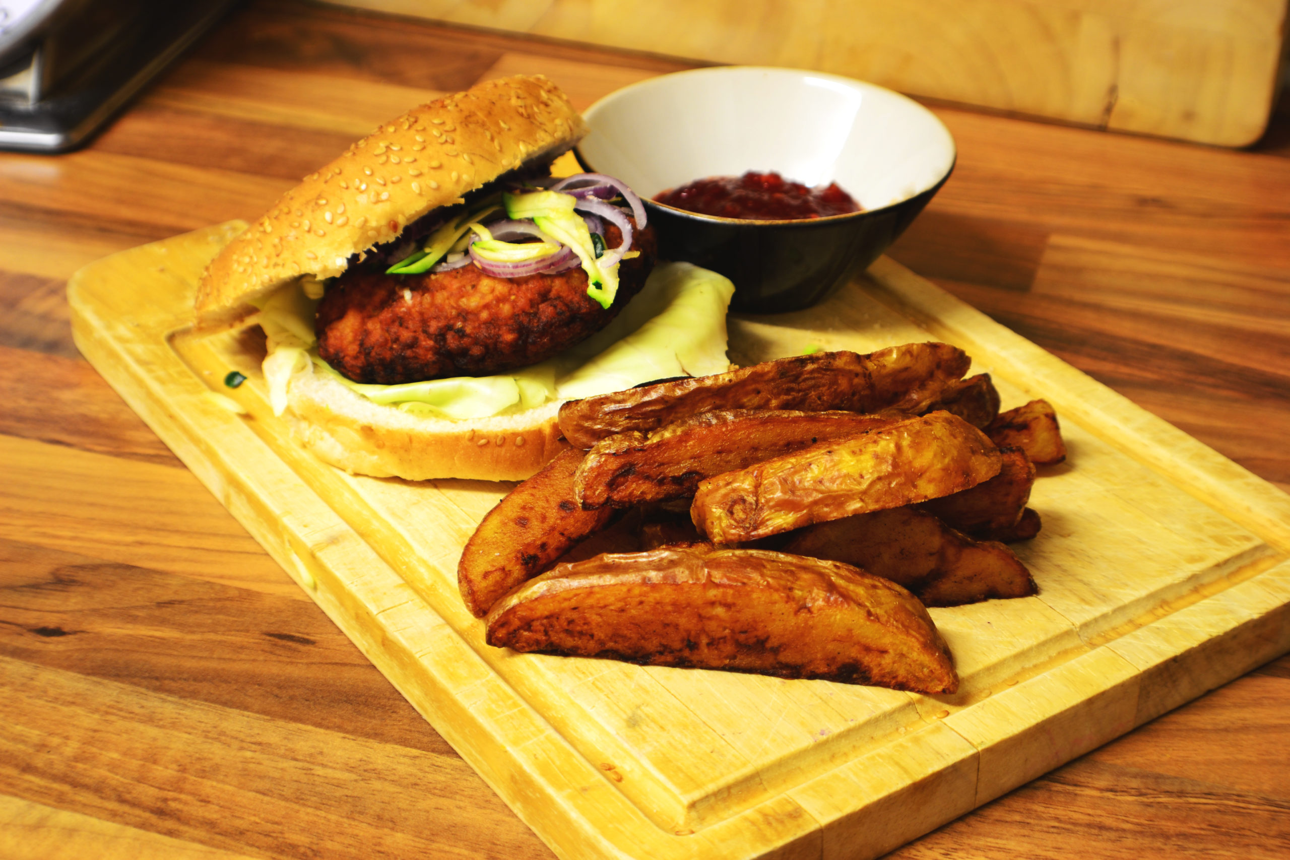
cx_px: 645
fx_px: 2795
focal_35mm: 78
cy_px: 430
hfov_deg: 26.0
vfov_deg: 17.5
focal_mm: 52
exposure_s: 1
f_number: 5.6
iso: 100
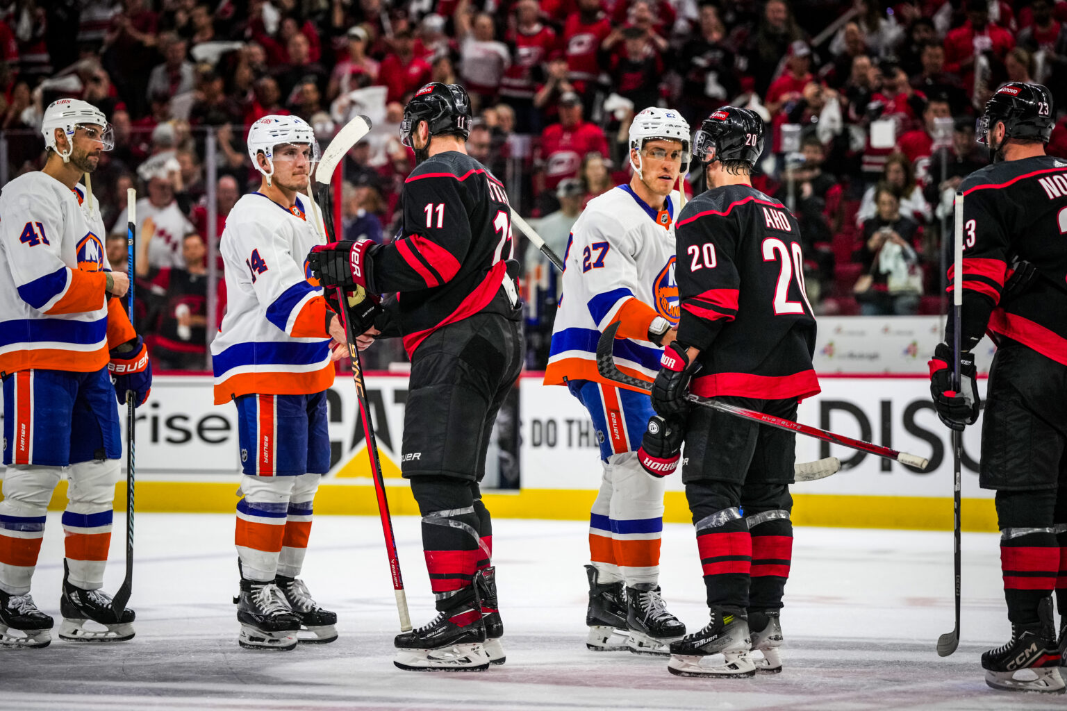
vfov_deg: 10.1
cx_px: 534
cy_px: 356
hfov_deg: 15.1
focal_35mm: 136
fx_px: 4031
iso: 1600
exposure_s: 1/1600
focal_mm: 136
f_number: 2.8
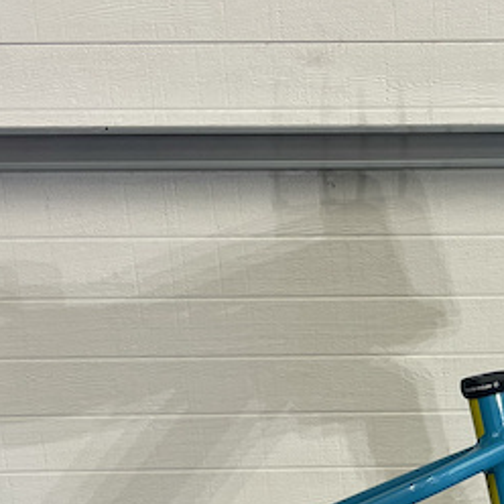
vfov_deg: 22.3
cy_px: 520
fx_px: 1219
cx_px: 595
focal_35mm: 74
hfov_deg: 21.7
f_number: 1.6
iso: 64
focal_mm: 4.2
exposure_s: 1/60
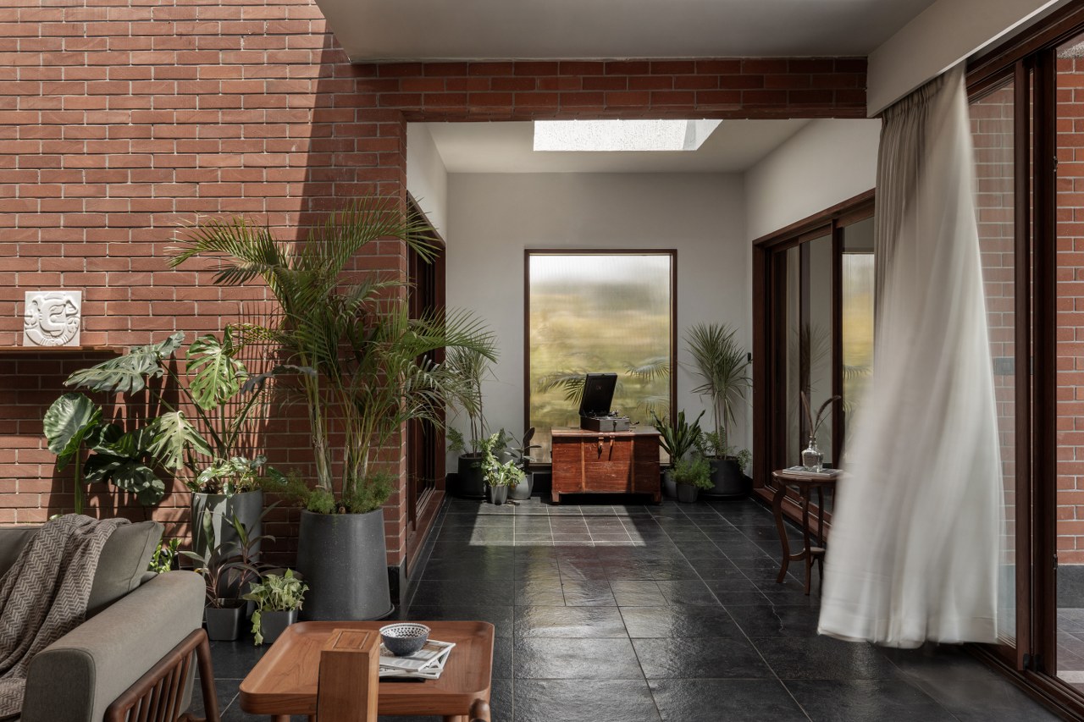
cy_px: 361
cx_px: 542
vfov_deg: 41.7
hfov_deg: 59.5
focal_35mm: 32
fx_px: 948
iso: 125
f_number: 10
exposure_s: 1/6
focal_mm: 31.5
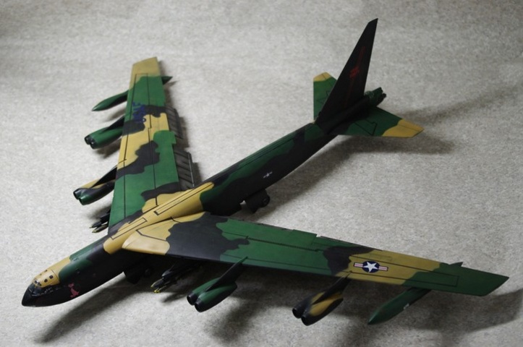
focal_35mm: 57
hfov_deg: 35.1
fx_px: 827
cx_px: 262
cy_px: 174
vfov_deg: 23.7
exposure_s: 1/80
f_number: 4.5
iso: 800
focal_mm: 37.5
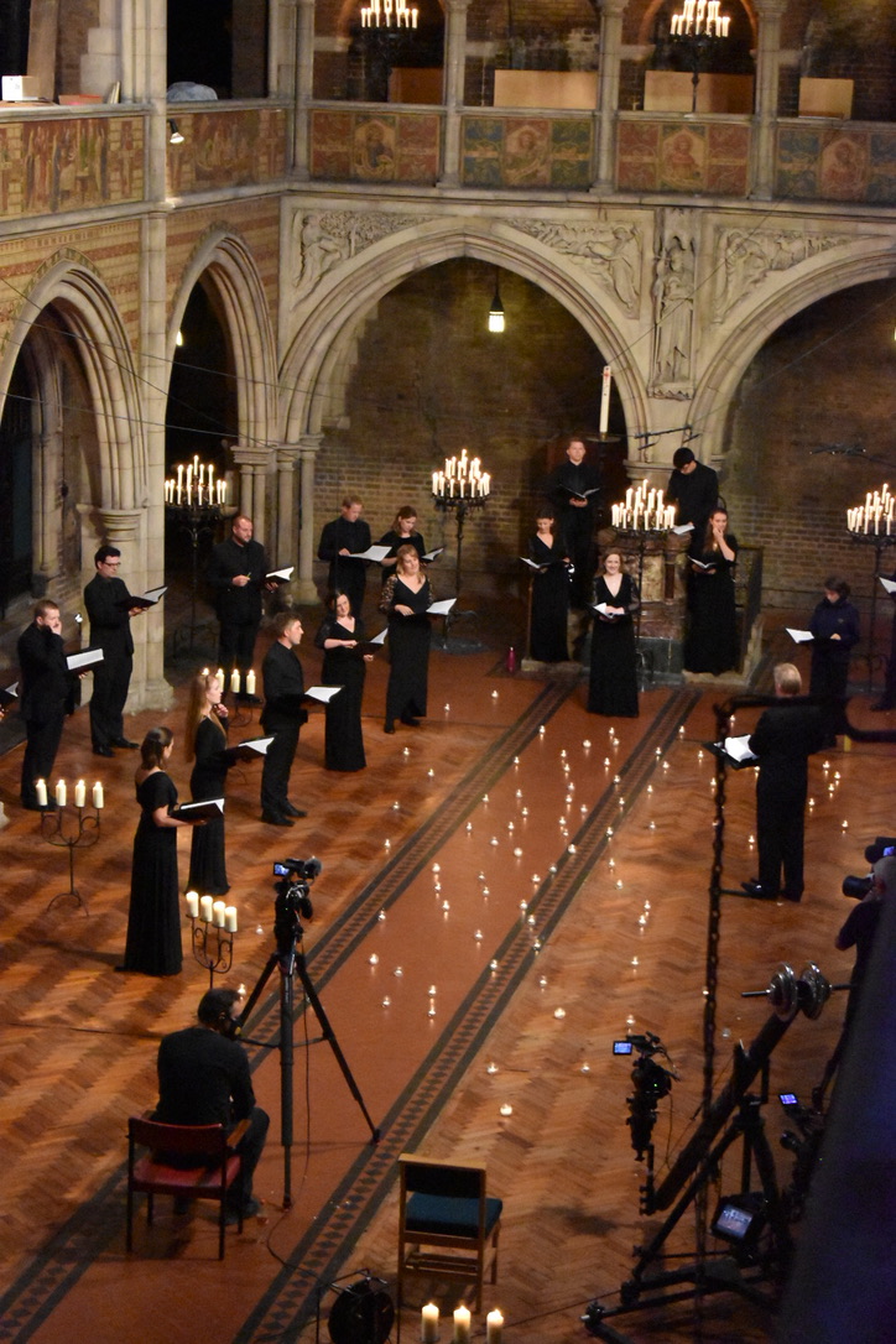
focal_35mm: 82
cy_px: 672
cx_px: 448
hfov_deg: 16.6
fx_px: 3080
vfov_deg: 24.6
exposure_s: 1/100
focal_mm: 55
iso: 12800
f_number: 5.6
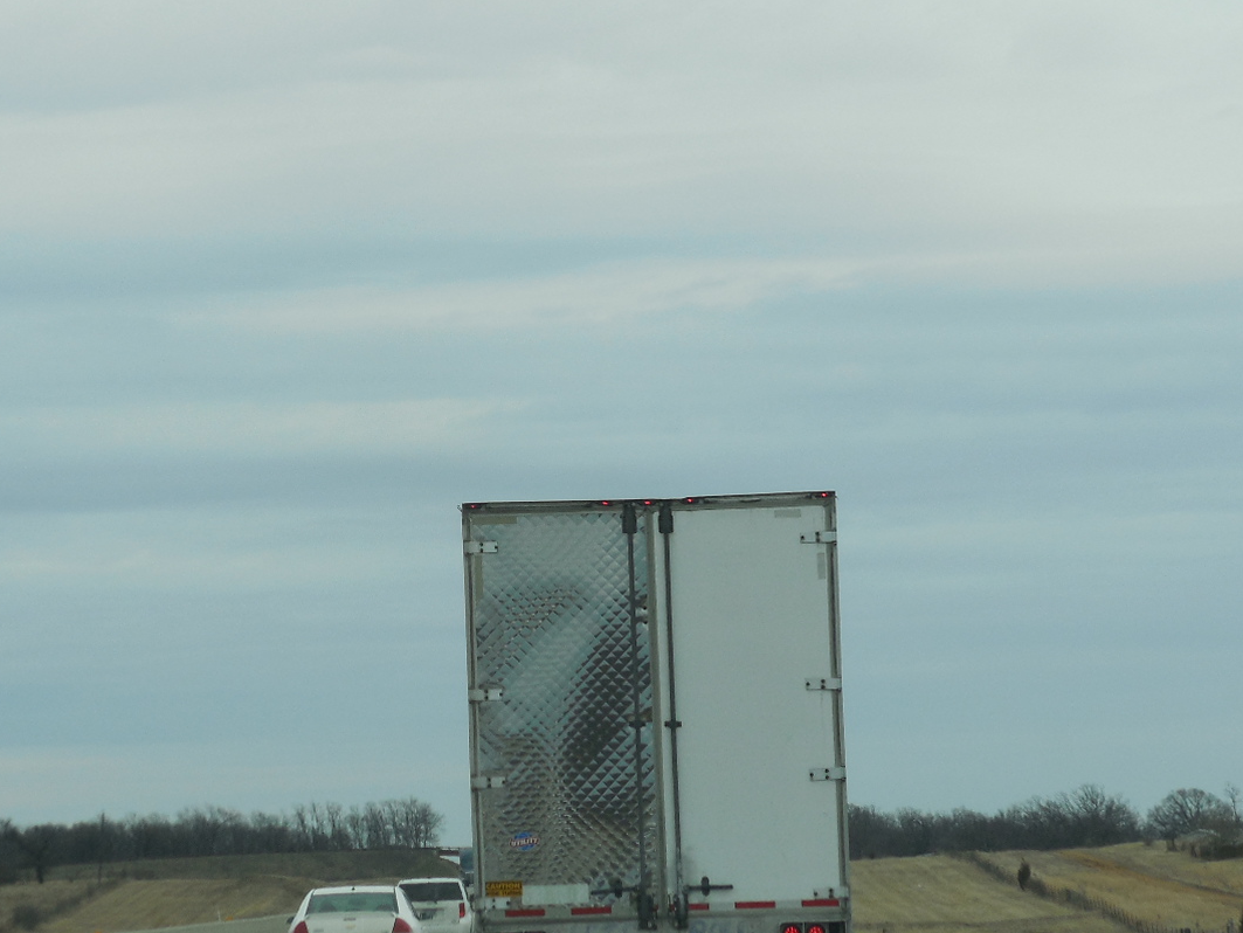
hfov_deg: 12.0
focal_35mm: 164
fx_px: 5891
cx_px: 431
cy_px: 371
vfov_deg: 9.1
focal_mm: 19.4
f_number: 4.8
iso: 125
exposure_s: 1/640
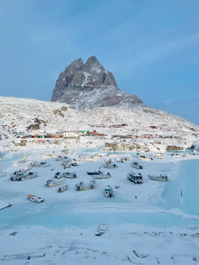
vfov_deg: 67.3
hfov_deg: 53.1
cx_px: 100
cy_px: 132
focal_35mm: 26
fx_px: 199
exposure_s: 1/2398
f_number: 1.6
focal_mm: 4.2
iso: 32
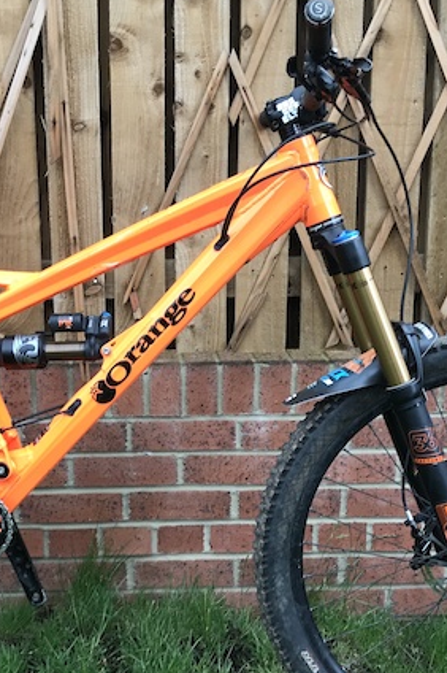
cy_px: 405
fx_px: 1026
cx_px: 144
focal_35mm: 55
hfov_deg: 24.4
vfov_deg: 36.1
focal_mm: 3.99
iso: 32
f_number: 1.8
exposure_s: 1/100
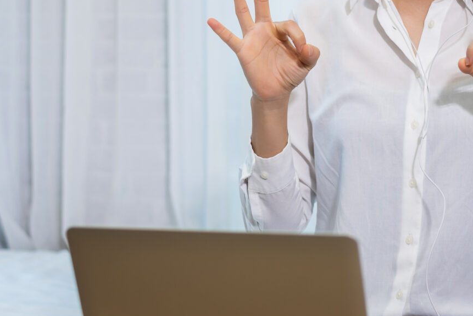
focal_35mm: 119
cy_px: 65
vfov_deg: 11.5
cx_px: 359
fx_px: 1563
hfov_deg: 17.1
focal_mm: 50
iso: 160
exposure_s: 1/320
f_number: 2.8
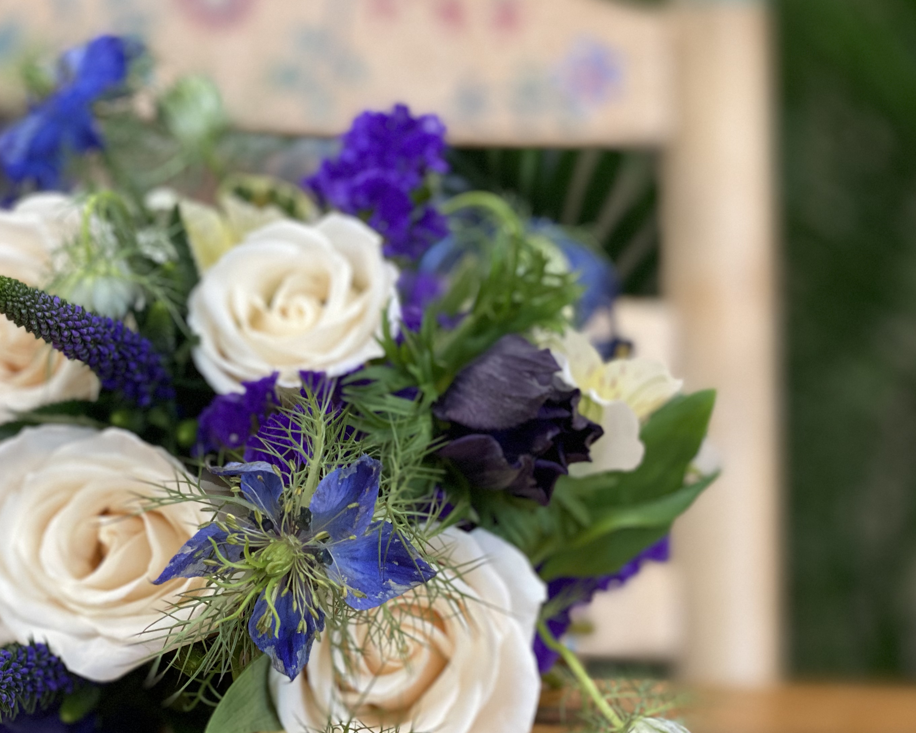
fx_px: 2033
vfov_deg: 20.4
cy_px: 456
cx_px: 248
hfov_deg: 25.1
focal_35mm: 75
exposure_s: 1/120
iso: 200
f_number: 2
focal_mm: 6
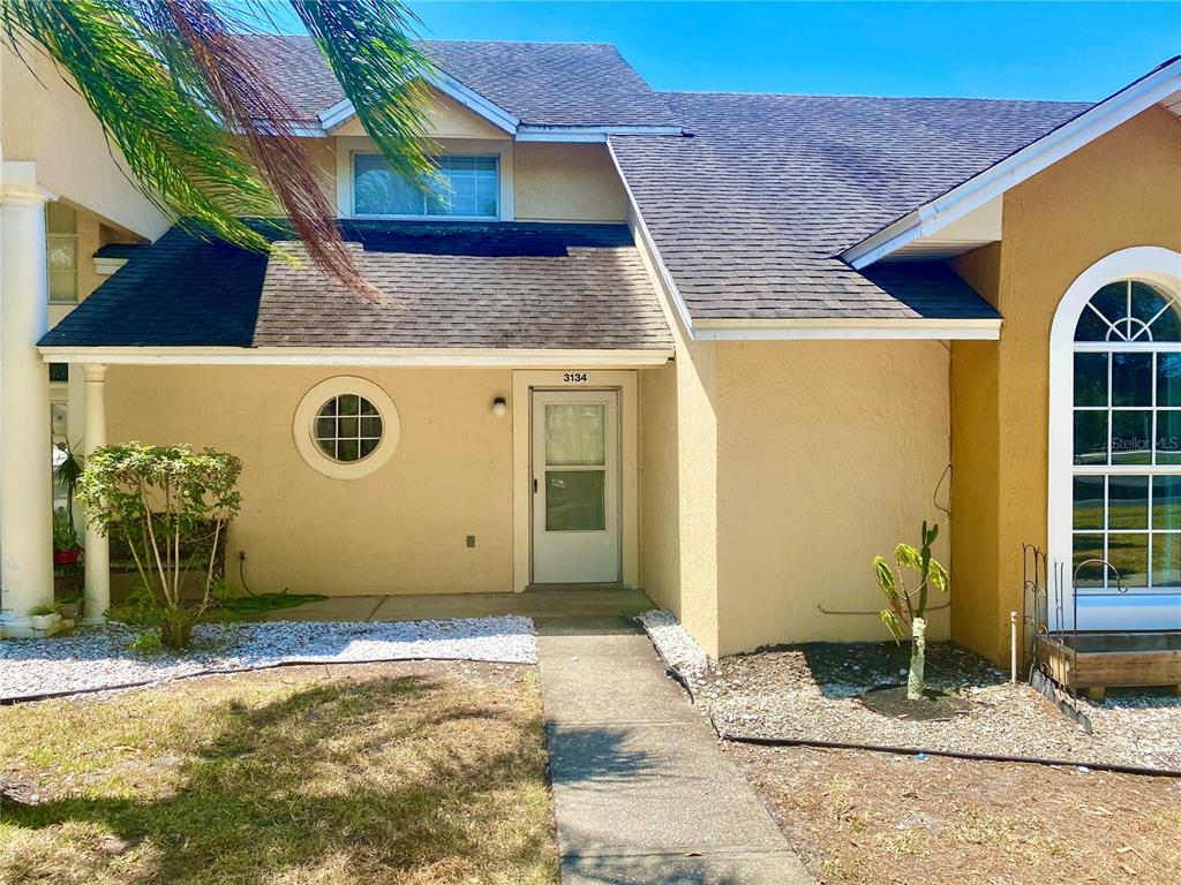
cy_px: 442
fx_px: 887
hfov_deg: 67.3
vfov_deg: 53.1
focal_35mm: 26
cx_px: 590
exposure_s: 1/1330
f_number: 1.8
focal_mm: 4.25
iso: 32
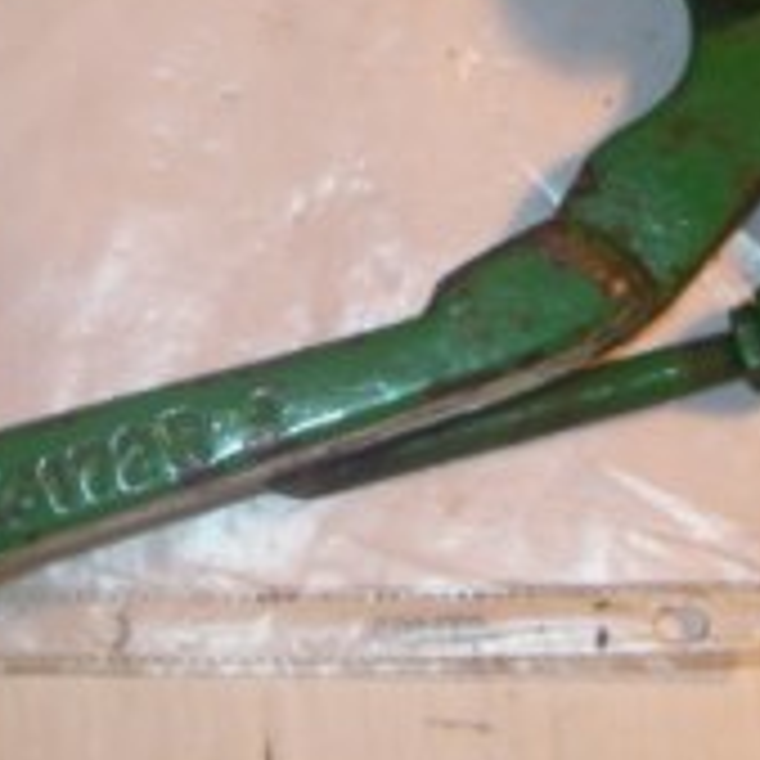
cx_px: 148
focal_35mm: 89
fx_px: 2211
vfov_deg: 19.2
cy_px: 117
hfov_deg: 19.3
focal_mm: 6.3
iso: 200
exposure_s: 1/40
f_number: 3.3
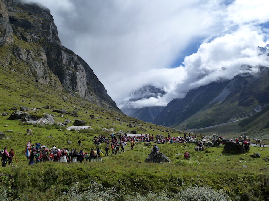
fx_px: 233
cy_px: 100
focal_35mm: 30
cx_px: 134
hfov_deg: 60.0
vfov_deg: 46.8
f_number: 5.6
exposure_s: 1/640
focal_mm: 5
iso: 125
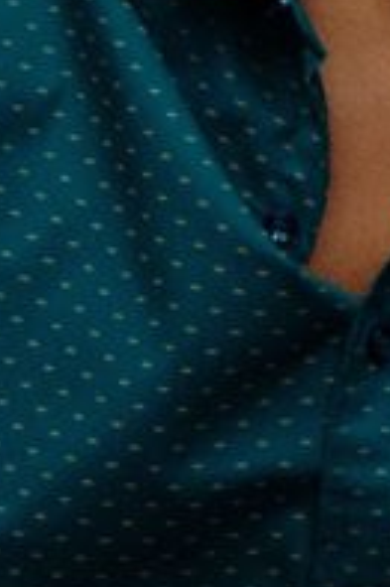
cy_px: 16
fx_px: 6141
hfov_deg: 3.6
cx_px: 655
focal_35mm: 377
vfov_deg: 5.5
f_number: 5
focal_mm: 55
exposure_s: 1/100
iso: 400
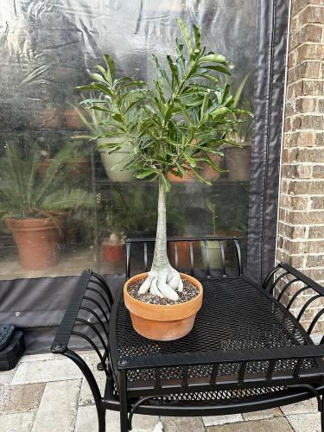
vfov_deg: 71.6
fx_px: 300
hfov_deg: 56.8
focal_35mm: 24
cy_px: 216
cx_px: 162
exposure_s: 1/69
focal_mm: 6.86
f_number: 1.78
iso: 250
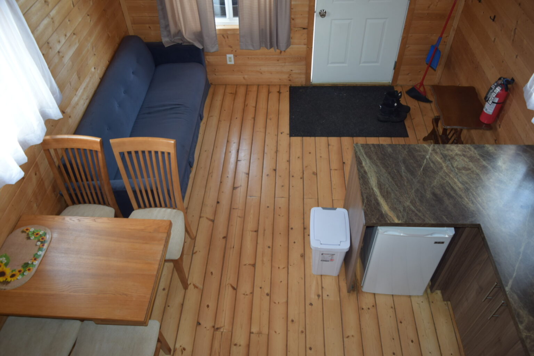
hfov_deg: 67.4
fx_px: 400
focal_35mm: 27
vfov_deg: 47.9
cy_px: 178
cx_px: 267
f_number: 3.5
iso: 280
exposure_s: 1/60
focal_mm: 18
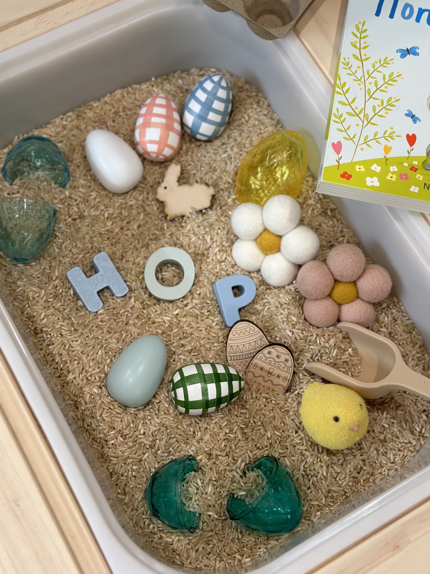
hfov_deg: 30.3
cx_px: 215
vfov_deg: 39.7
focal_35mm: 48
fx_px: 795
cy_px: 287
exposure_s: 1/60
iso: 125
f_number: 1.78
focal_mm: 6.86
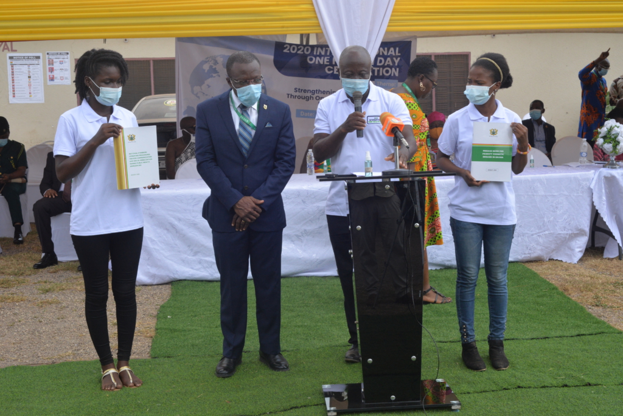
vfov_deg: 27.0
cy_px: 208
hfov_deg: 39.6
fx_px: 866
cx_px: 312
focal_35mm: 50
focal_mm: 50
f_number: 13
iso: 1600
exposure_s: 1/640
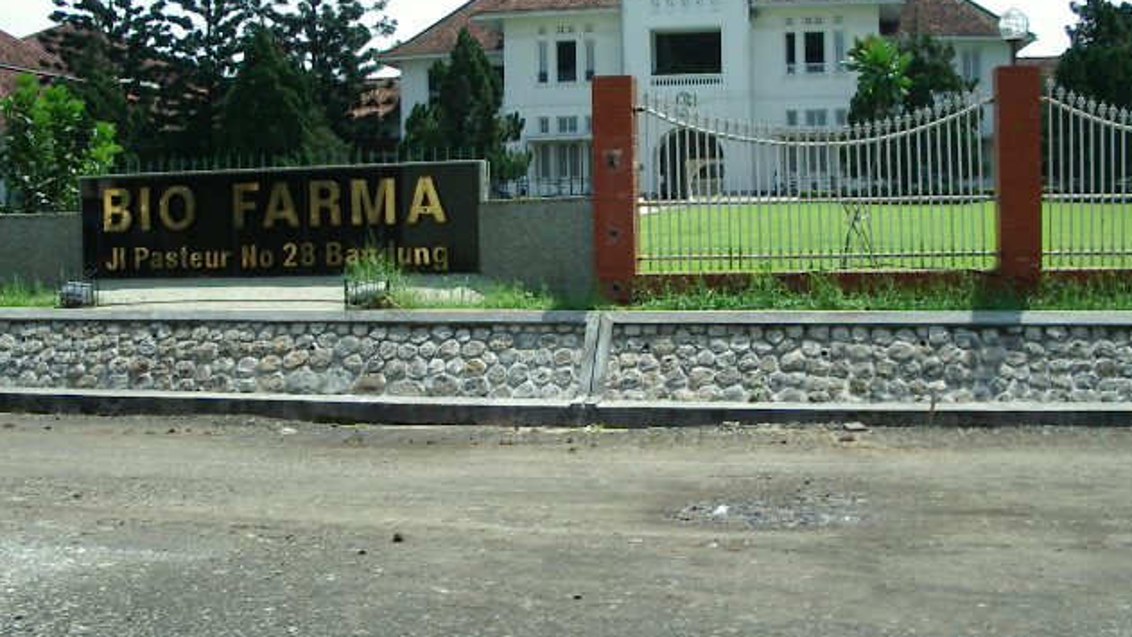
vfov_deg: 28.3
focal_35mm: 42
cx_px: 570
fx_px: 1261
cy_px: 276
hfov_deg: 48.4
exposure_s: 1/320
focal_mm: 5.8
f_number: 4.8
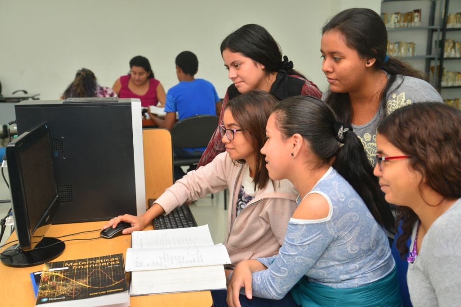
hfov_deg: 43.6
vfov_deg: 29.9
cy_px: 154
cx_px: 230
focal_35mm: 45
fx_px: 576
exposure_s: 1/90
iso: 800
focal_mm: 45
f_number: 4.8
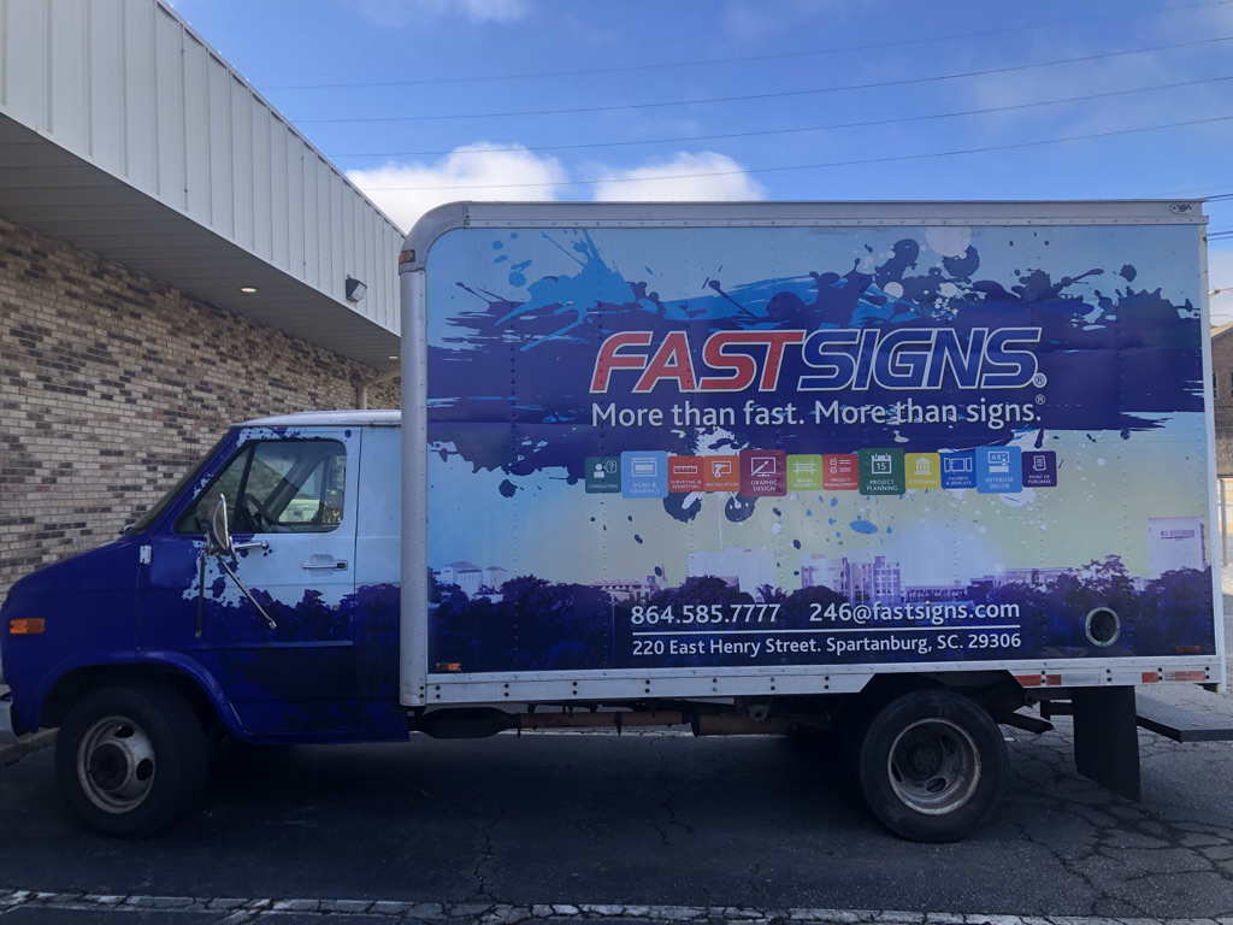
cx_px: 616
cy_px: 462
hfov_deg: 63.4
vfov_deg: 49.7
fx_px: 997
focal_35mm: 28
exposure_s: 1/505
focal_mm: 3.99
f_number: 1.8
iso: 20
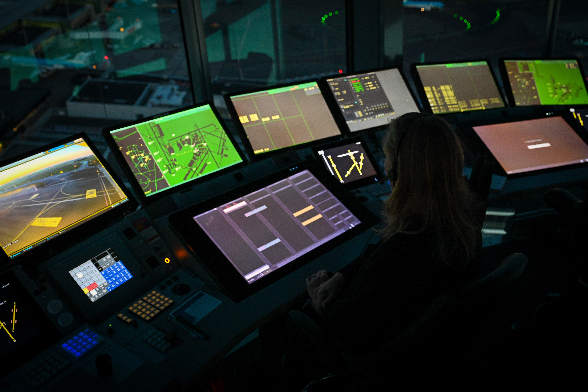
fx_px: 572
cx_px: 294
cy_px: 196
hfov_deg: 54.4
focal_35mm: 35
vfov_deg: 37.9
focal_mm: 35
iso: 4000
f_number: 4.5
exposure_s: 1/125
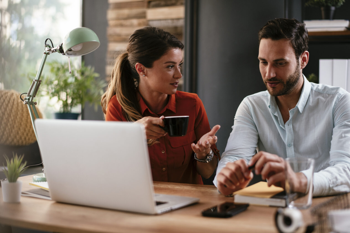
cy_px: 116
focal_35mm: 58
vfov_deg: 23.4
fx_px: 564
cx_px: 175
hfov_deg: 34.5
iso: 320
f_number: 2
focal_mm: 58
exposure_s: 1/400
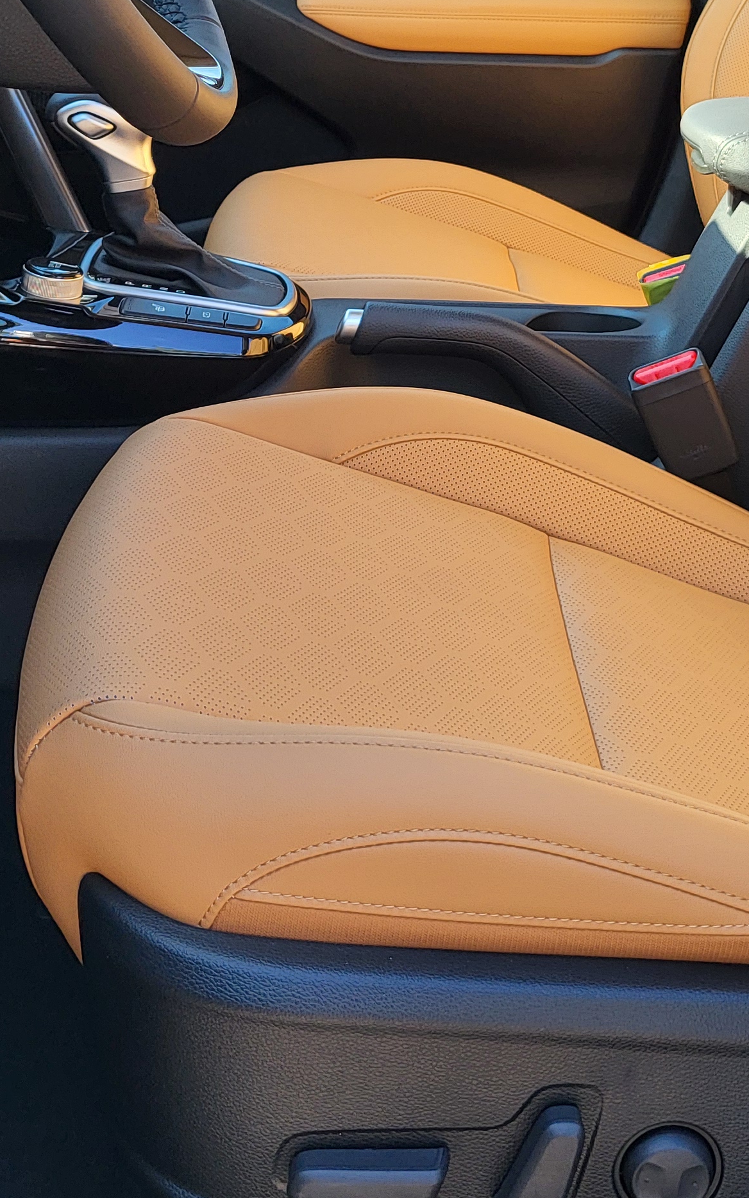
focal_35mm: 59
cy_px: 340
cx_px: 448
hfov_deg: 22.0
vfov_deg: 34.0
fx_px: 1926
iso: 40
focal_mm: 5.4
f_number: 1.8
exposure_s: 1/308
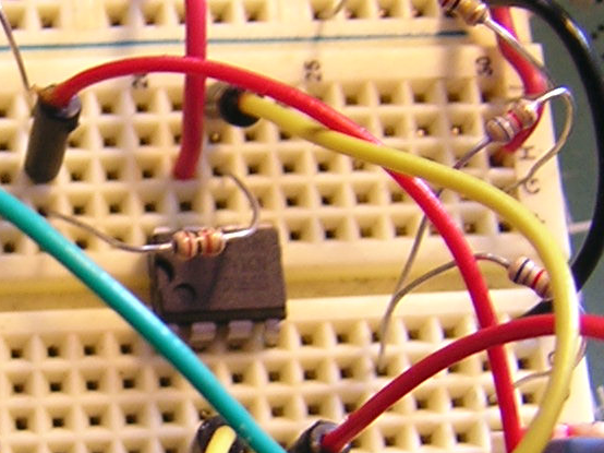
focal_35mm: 104
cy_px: 306
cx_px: -24
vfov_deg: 14.2
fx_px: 1814
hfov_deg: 18.3
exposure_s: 1/14.9
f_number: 2.6
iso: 100
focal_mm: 4.7
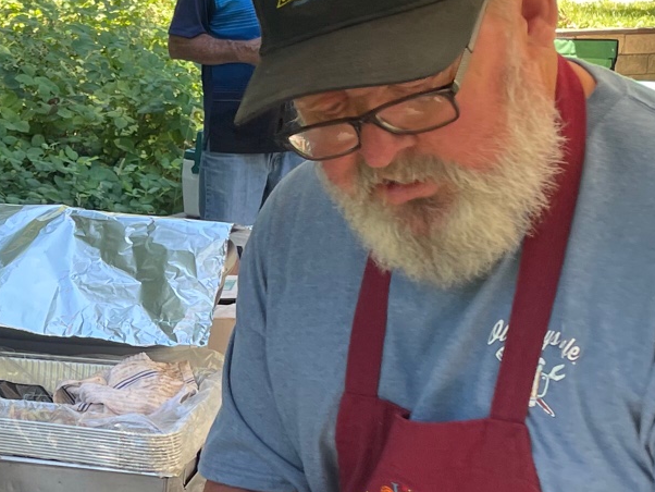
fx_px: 1647
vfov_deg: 16.9
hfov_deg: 21.7
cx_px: 5
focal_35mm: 87
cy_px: 367
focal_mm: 4.2
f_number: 1.6
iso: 32
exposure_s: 1/139
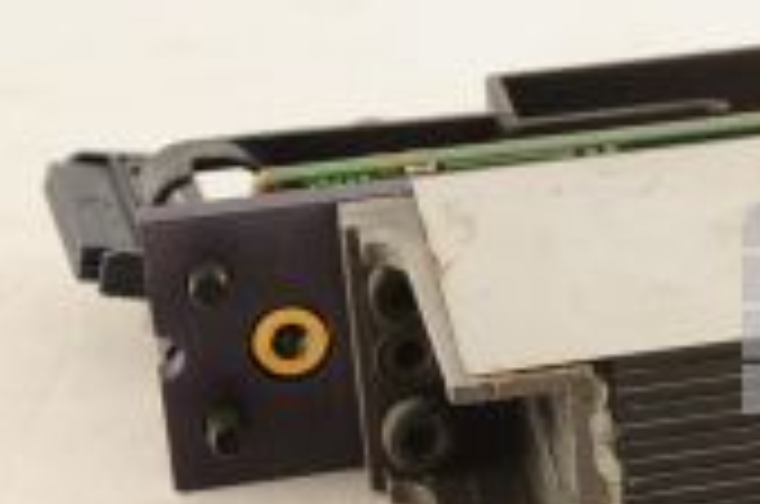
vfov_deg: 7.7
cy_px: 308
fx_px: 3751
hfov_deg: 11.1
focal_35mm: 178
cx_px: 1192
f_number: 13
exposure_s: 1/160
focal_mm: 50
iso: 1600
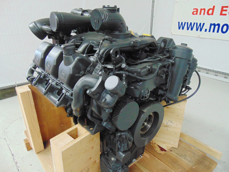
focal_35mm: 25
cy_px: 86
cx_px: 114
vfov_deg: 54.9
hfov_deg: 69.4
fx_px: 165
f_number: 3
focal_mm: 4.5
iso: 400
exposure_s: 1/20
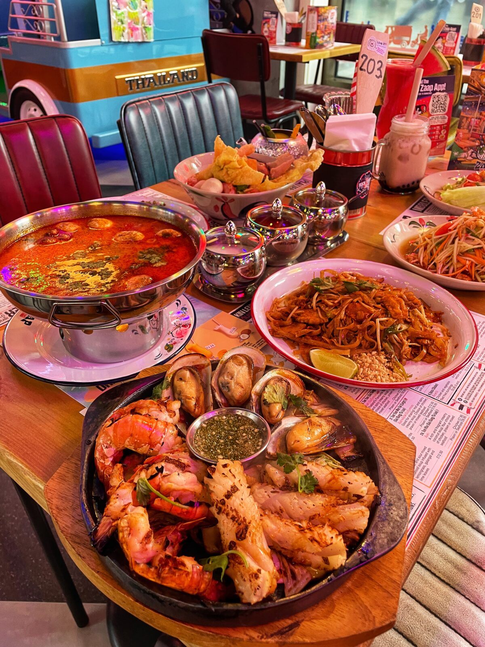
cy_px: 324
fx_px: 486
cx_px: 242
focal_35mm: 26
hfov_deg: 53.1
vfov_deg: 67.3
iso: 125
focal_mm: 4.2
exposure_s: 1/50
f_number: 1.6
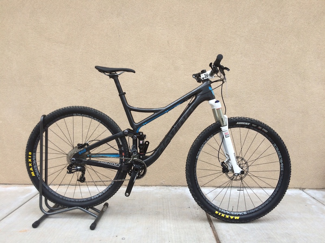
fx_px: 272
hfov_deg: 61.7
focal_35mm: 29
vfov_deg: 48.2
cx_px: 162
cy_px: 122
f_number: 2.2
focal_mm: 4.15
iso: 32
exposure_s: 1/540
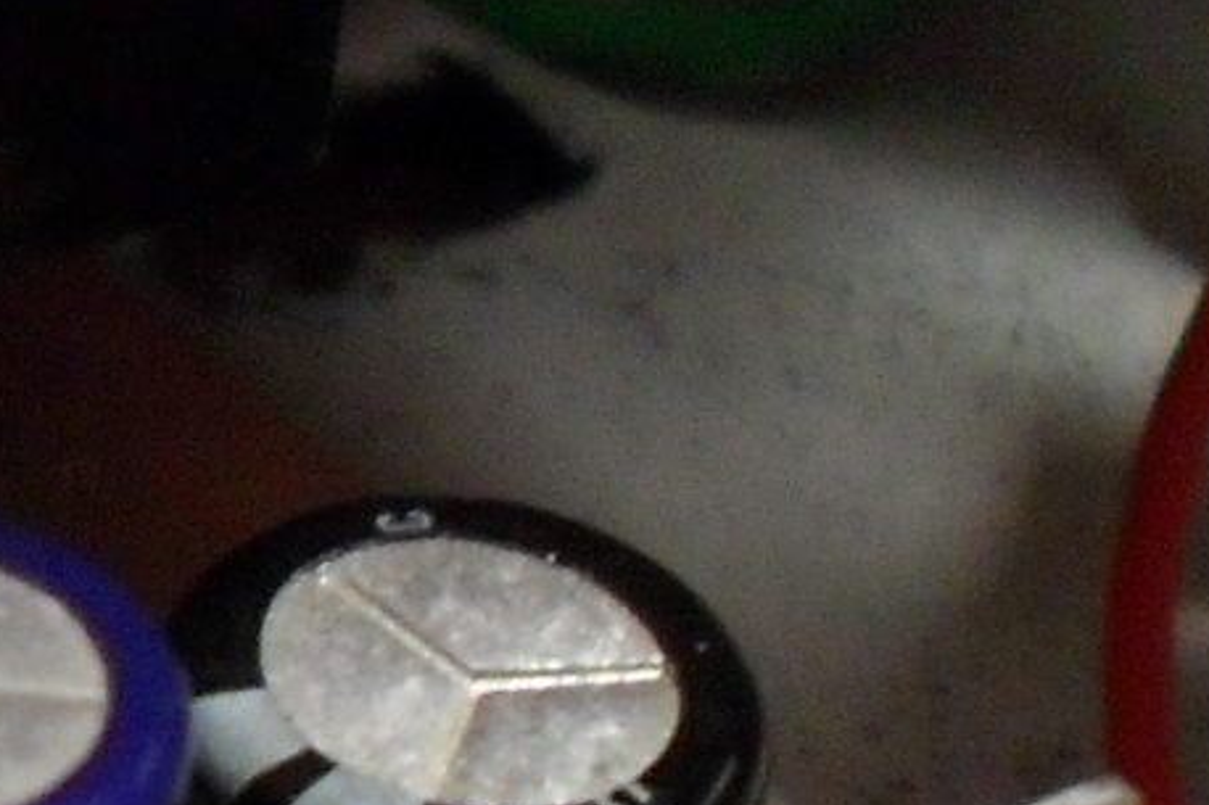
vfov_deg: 6.2
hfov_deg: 9.5
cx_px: -948
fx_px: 6915
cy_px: 2286
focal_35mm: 206
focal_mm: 6.2
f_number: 2.8
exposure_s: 1/20
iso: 200
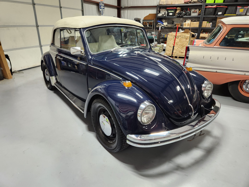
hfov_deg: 73.9
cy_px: 94
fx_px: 165
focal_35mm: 23
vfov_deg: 58.9
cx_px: 124
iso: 160
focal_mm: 5.4
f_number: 1.8
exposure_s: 1/180
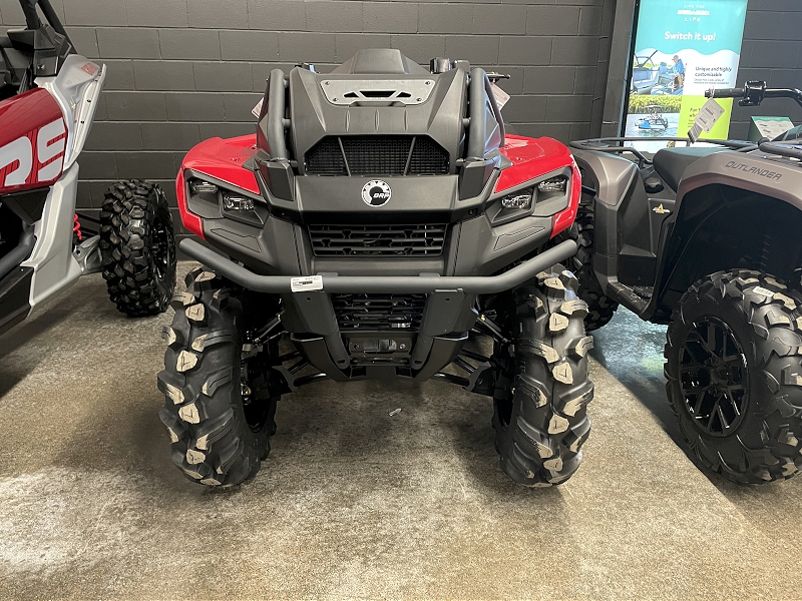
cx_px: 401
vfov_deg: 53.1
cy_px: 300
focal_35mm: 26
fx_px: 602
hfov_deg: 67.3
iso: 500
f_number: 1.6
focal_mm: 4.2
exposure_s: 1/60
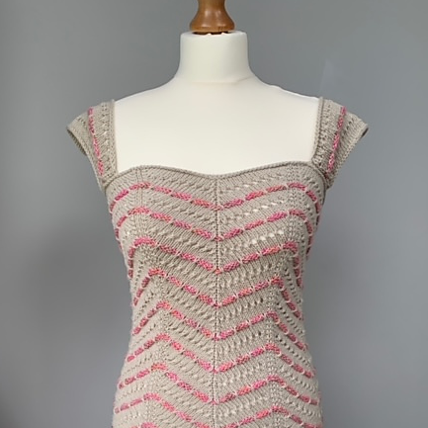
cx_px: 223
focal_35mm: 34
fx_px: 476
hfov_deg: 48.4
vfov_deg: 47.0
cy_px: 311
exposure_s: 1/111
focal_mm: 4.25
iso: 100
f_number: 1.8
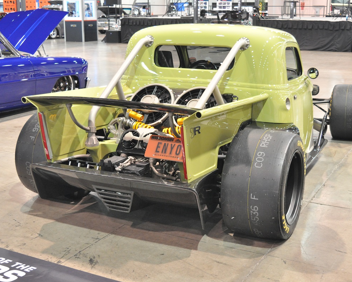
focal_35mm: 51
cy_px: 141
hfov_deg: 36.6
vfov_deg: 29.7
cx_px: 203
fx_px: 531
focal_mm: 30
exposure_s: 1/6
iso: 1600
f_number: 5
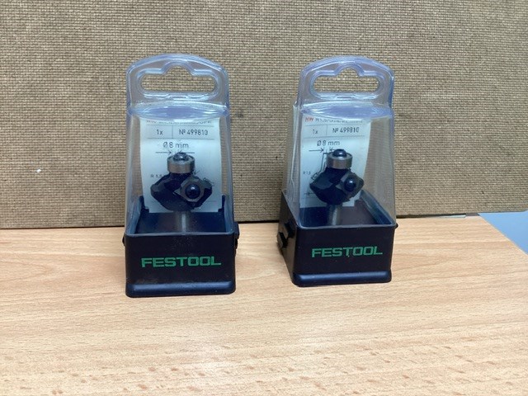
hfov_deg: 58.4
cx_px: 264
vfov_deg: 45.4
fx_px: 473
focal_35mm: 31
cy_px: 198
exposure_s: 1/50
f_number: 2.4
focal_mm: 3.3
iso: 160
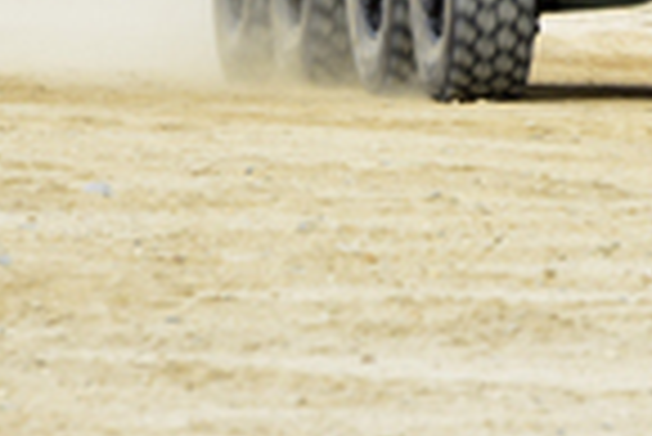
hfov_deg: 1.8
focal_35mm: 1161
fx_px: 21048
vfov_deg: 1.2
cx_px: 1115
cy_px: -378
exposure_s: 1/160
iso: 640
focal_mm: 300
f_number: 18
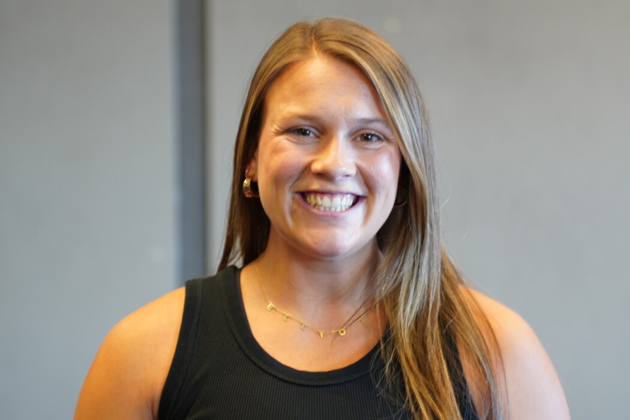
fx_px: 1864
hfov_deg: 19.2
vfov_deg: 12.9
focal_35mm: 106
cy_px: 210
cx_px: 315
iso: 320
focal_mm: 71
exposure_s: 1/20
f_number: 2.8
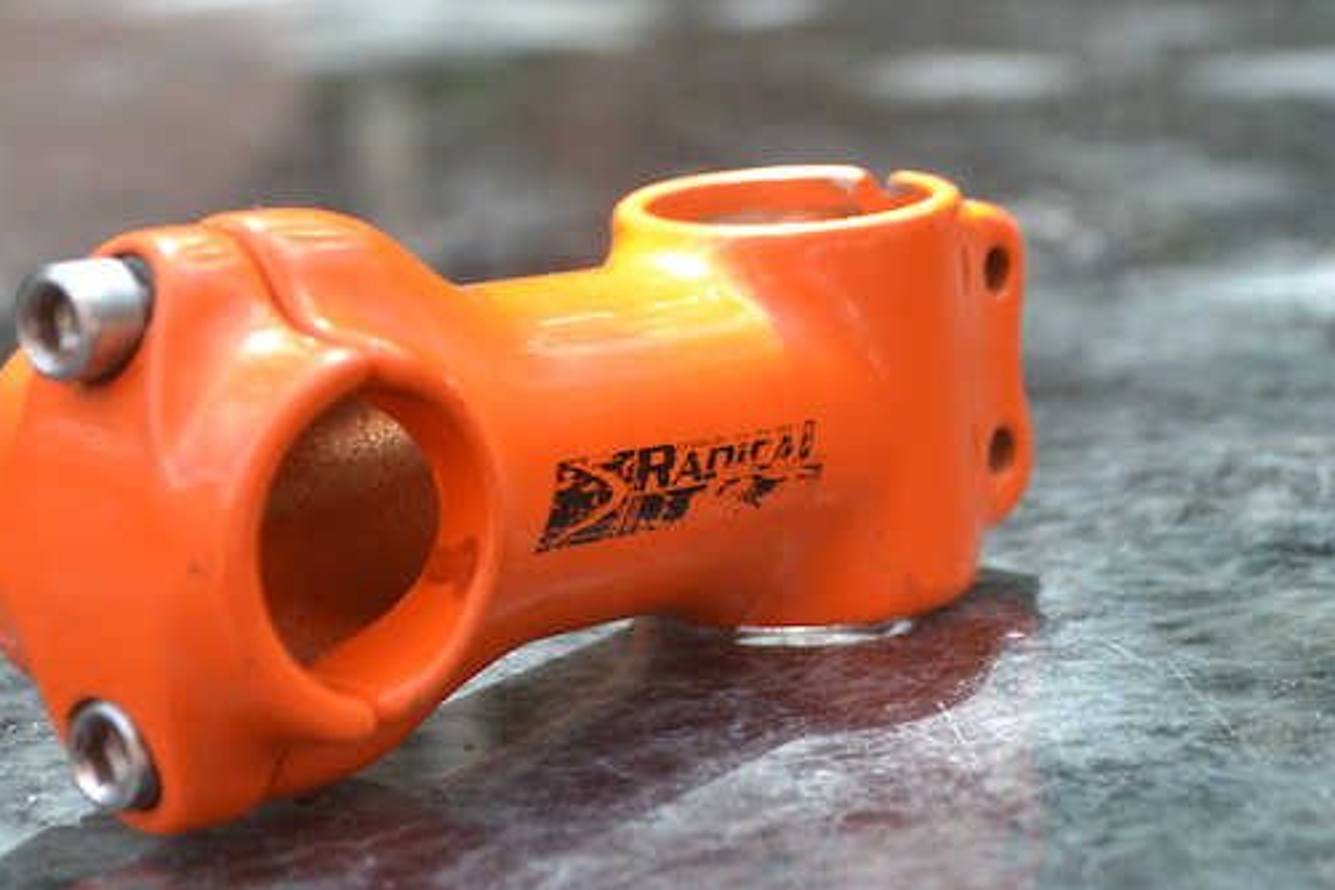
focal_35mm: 91
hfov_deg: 22.3
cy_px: 302
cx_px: 485
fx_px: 3374
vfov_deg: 15.0
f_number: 5
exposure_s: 1/60
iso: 100
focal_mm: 38
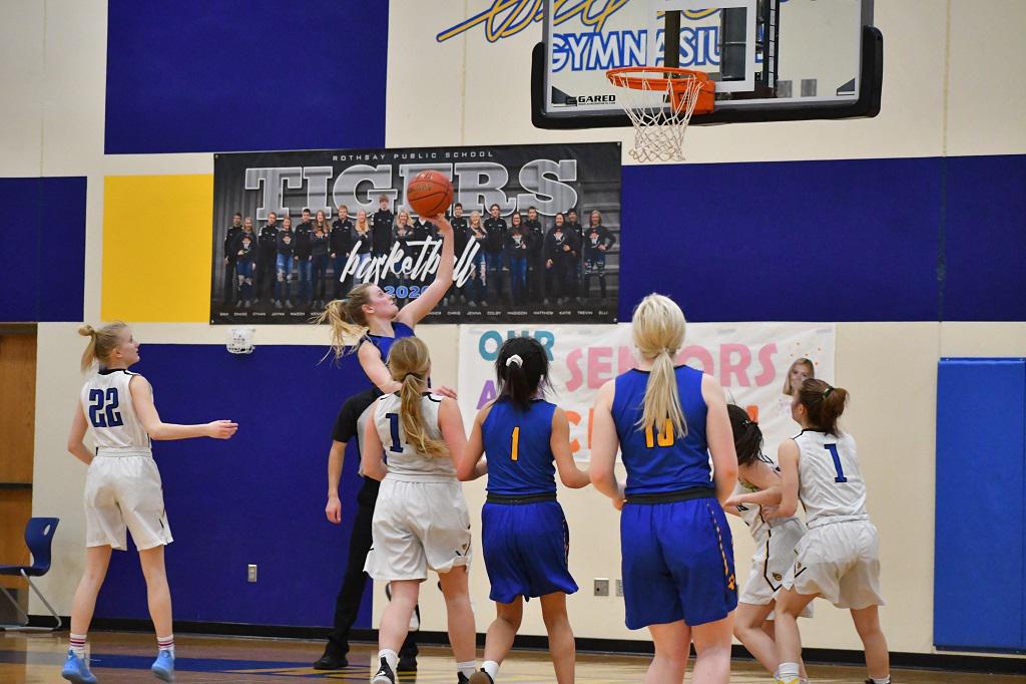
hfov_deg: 14.0
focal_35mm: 147
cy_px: 342
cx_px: 513
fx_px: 4188
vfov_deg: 9.3
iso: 7200
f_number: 4.8
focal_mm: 98
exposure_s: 1/500
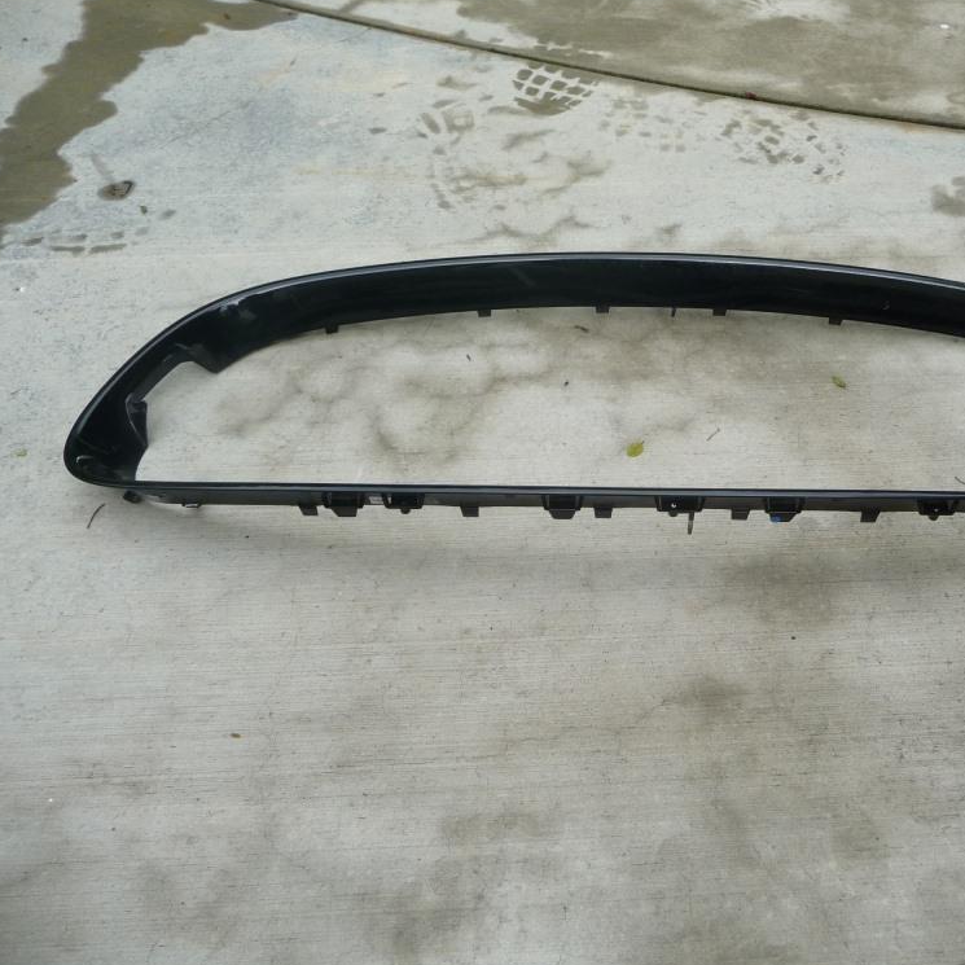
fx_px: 1072
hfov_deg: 47.7
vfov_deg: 48.5
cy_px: 486
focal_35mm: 34
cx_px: 642
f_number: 3.3
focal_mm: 4.7
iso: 100
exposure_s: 1/320
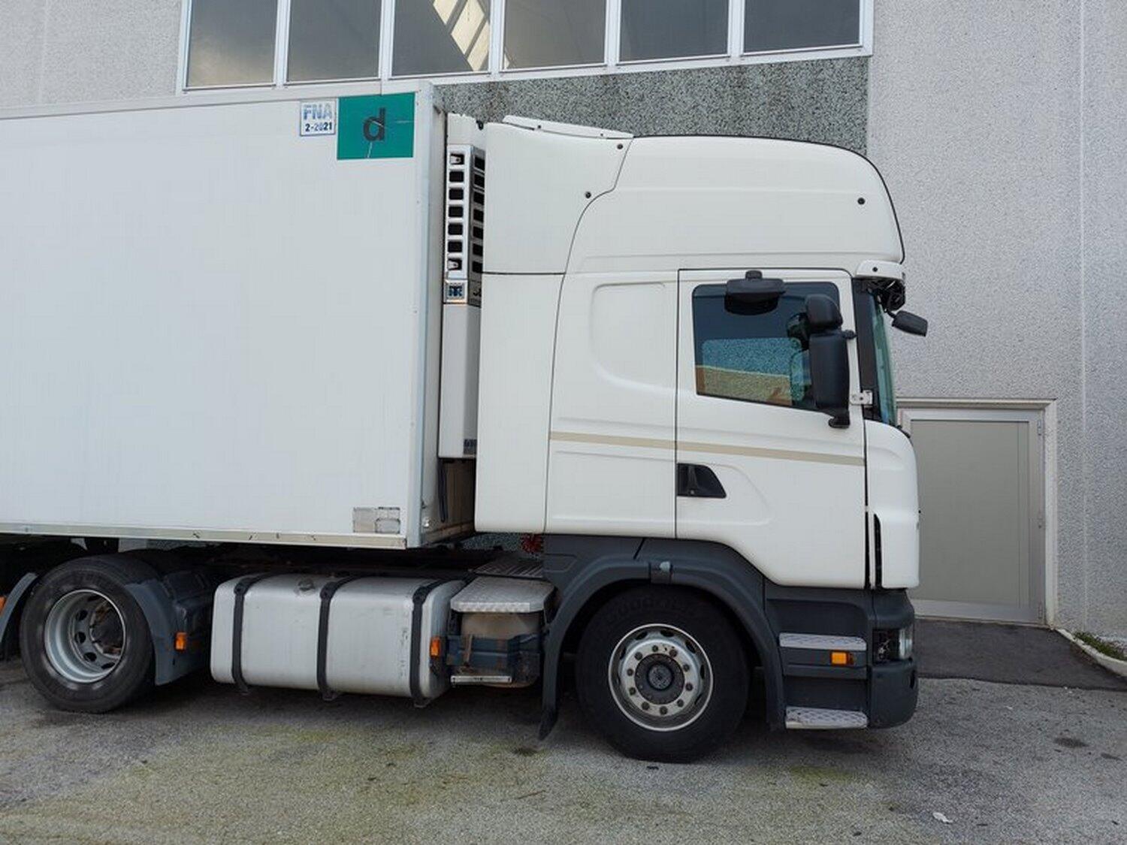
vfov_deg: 56.8
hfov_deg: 71.6
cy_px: 422
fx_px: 781
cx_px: 564
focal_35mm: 24
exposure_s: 1/325
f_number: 1.8
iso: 32
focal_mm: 5.23
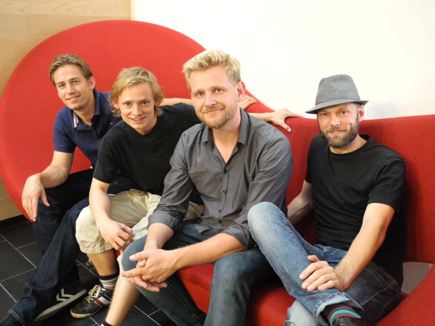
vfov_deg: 40.7
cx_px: 218
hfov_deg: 52.6
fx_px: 440
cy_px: 163
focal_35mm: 35
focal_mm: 7.4
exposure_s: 1/24.4
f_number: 3.2
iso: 400
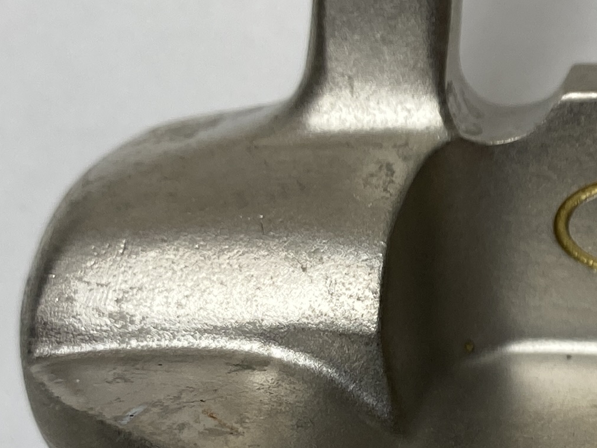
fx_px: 1794
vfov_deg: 14.1
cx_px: 824
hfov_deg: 17.5
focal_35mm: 104
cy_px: 369
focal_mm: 4.25
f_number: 1.8
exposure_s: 1/333
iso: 32
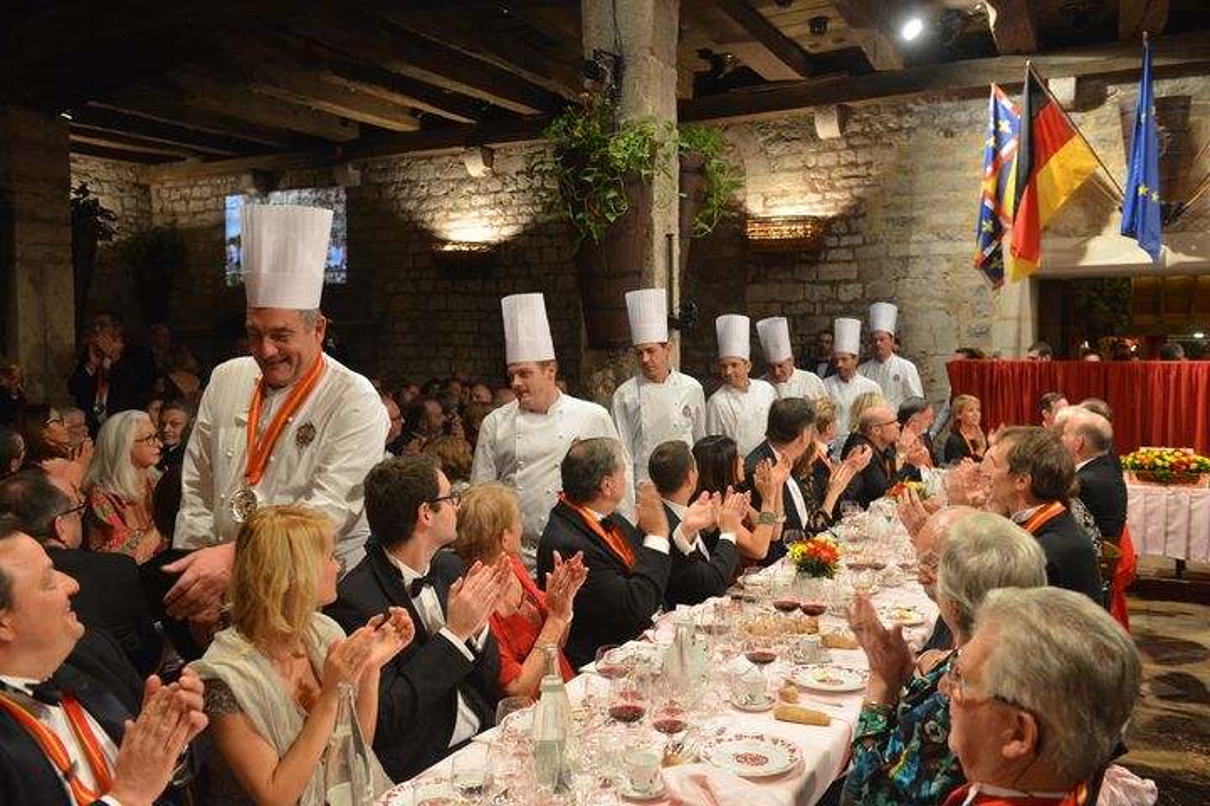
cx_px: 605
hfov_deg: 58.7
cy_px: 403
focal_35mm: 32
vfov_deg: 41.1
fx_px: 1075
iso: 2500
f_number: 4
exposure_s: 1/100
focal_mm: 32
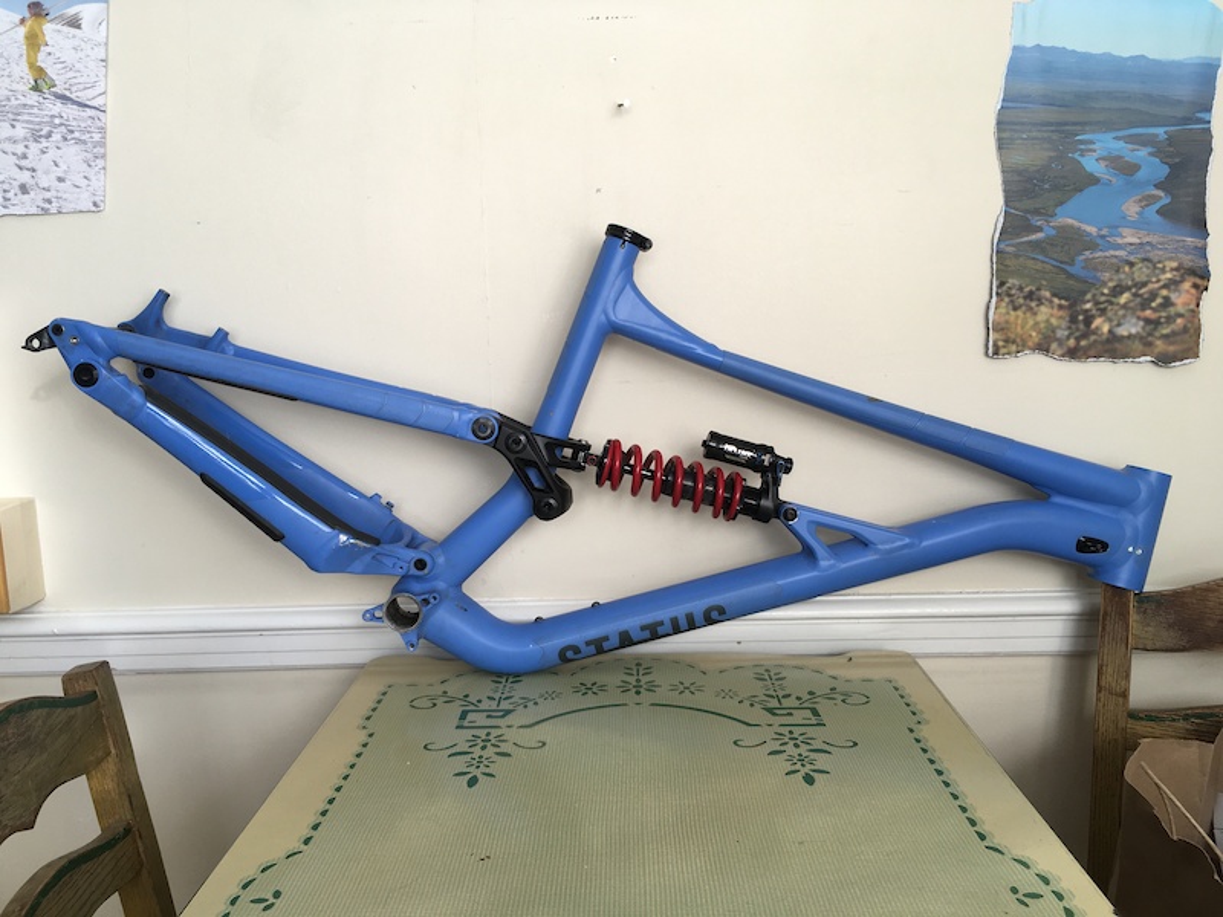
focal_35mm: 29
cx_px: 612
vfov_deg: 48.2
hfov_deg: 61.7
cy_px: 458
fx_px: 1025
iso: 25
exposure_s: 1/60
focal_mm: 4.15
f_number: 2.2
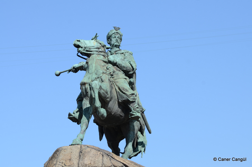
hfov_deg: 11.4
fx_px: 1258
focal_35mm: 180
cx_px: 126
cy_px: 84
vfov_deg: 7.6
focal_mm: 120
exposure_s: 1/640
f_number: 8
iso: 200
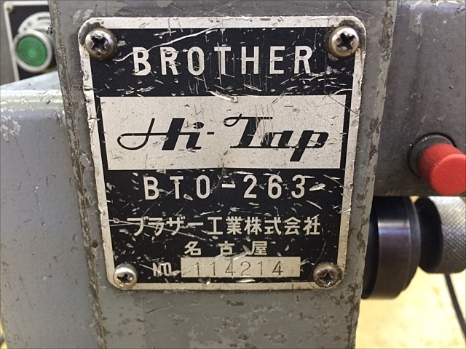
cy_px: 174
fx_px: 390
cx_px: 233
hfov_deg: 61.7
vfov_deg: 48.2
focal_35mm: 29
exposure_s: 1/30
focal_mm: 4.15
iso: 160
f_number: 2.2
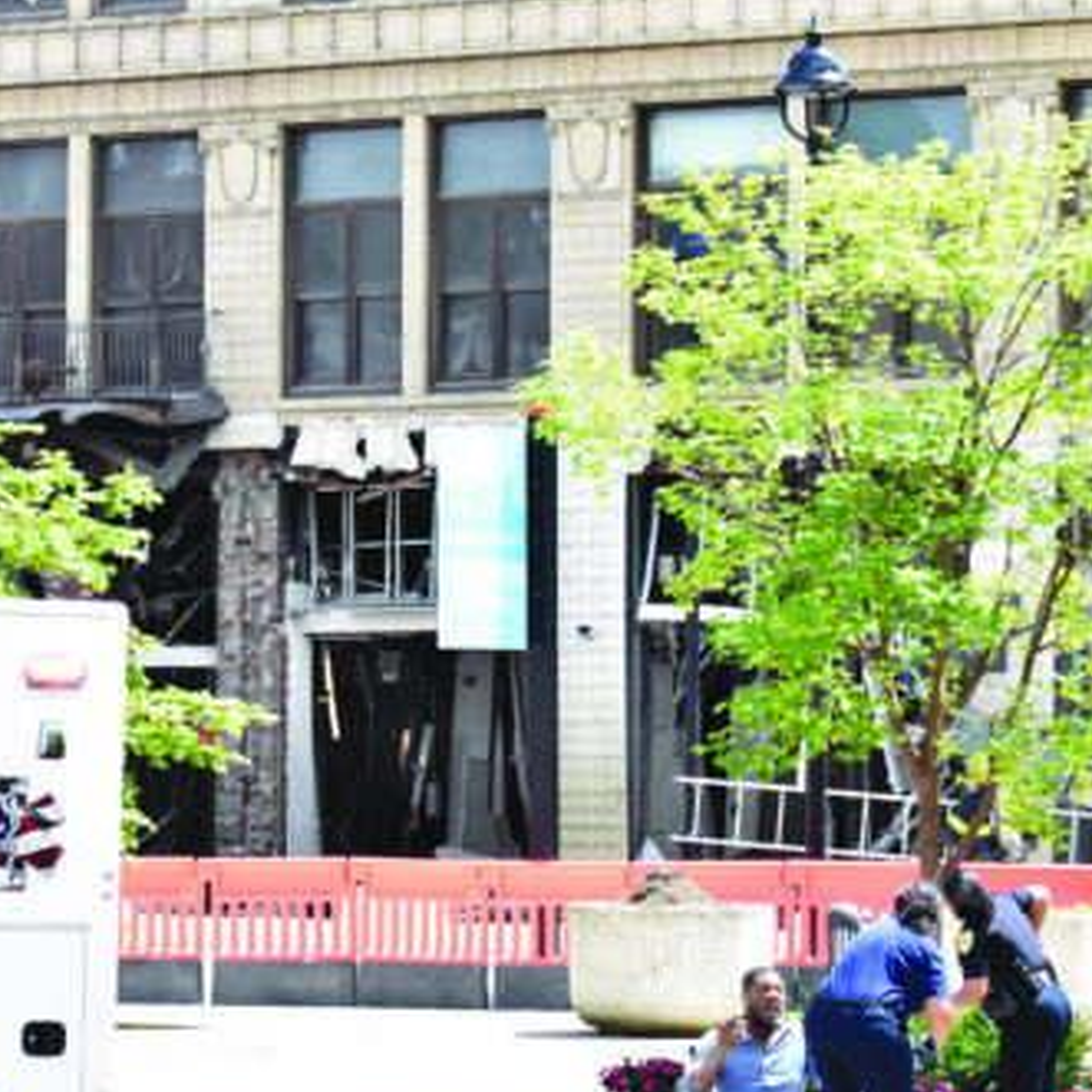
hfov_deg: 8.7
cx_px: 800
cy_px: 683
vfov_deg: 8.7
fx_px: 7209
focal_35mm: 202
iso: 640
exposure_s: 1/400
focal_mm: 70
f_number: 7.1
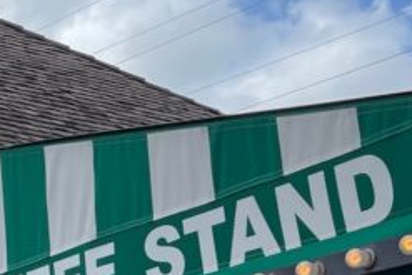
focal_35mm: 112
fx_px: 1282
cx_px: -163
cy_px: 392
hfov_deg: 16.9
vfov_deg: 11.8
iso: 32
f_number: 1.6
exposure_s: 1/3086
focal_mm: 5.1
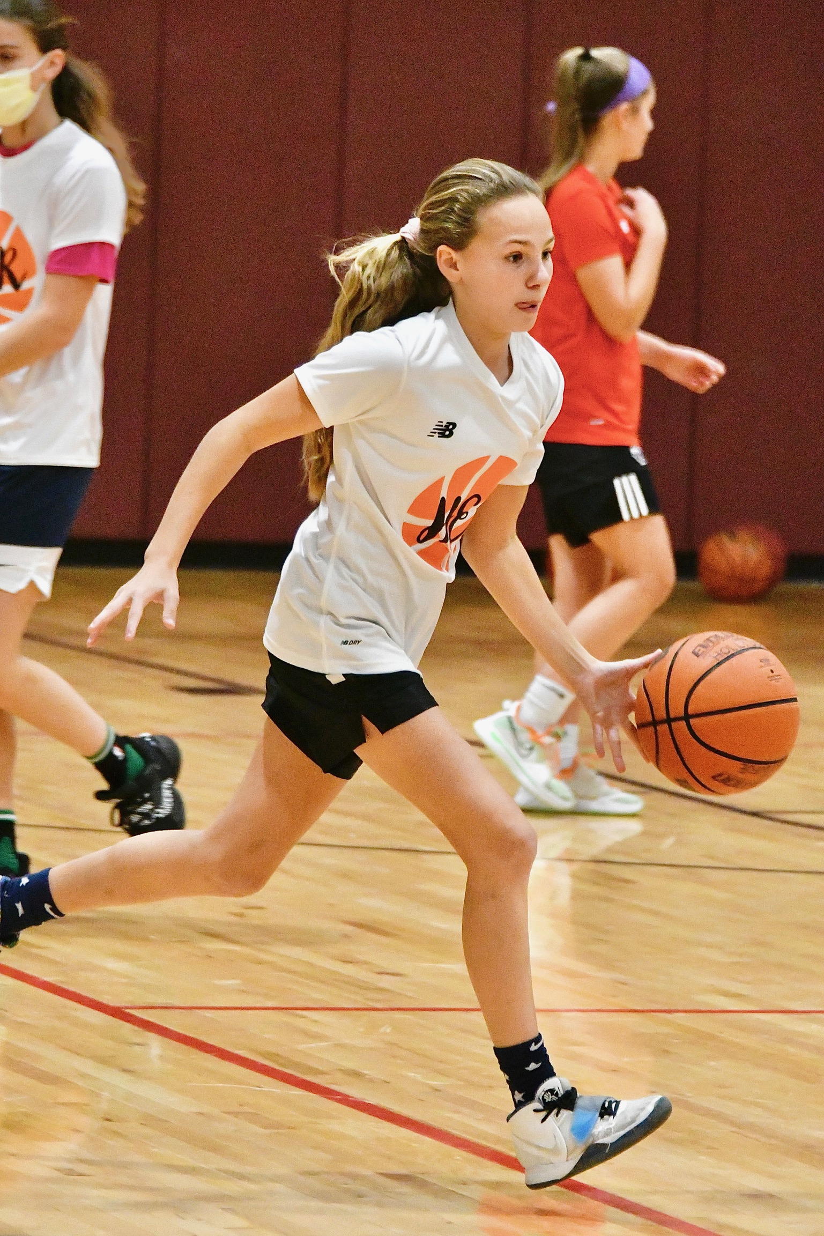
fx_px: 8753
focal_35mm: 255
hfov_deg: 5.4
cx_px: 412
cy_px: 618
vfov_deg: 8.1
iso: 16000
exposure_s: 1/1000
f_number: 5.6
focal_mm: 170
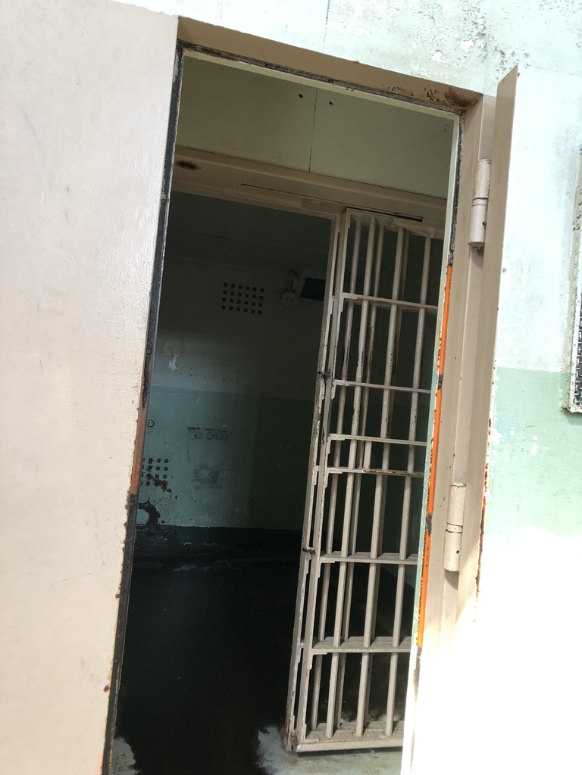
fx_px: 628
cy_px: 388
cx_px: 291
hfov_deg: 49.7
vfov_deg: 63.4
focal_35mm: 28
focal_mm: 4
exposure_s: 1/31
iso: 40
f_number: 1.8
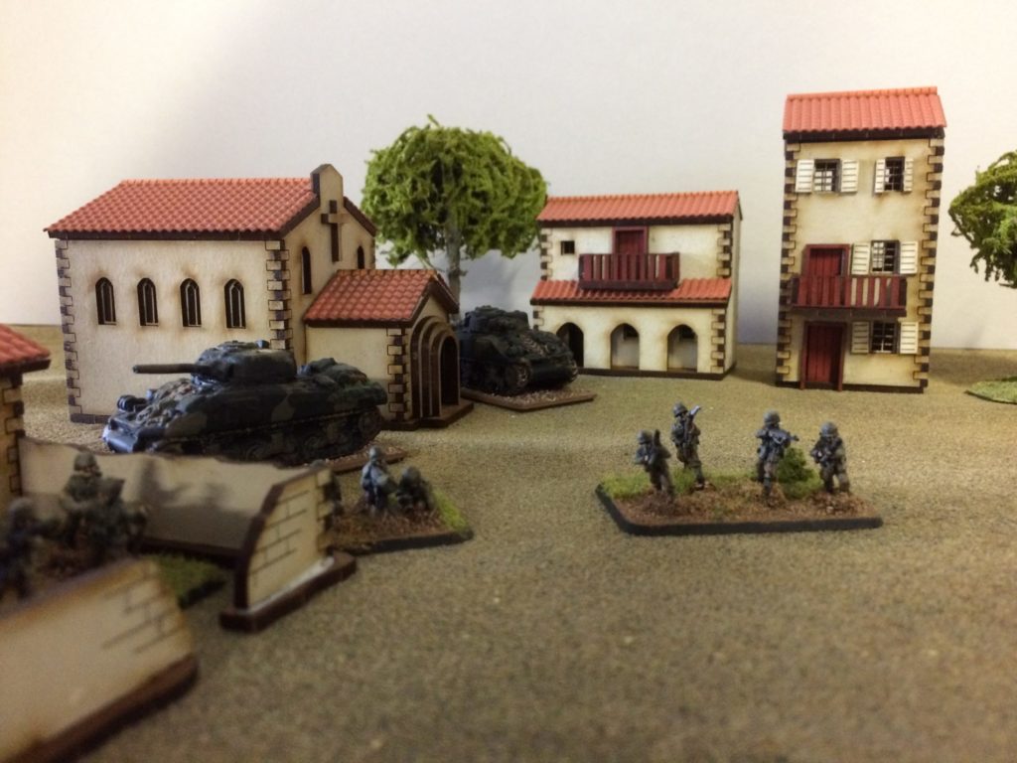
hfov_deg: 61.7
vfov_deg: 48.2
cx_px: 508
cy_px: 382
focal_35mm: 29
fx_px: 852
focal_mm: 4.15
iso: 250
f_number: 2.2
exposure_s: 1/25
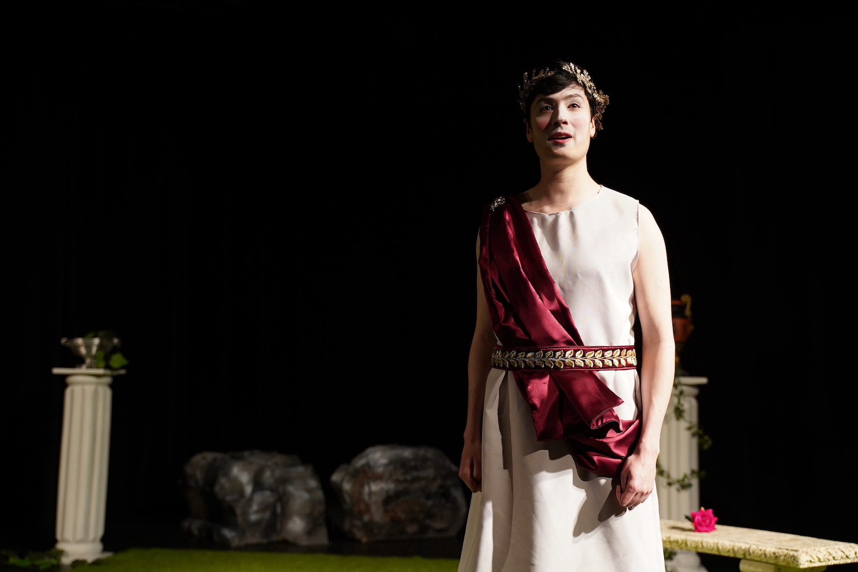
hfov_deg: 42.7
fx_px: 1096
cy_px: 286
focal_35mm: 46
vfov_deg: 29.2
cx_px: 429
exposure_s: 1/125
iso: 800
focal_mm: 46
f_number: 2.8
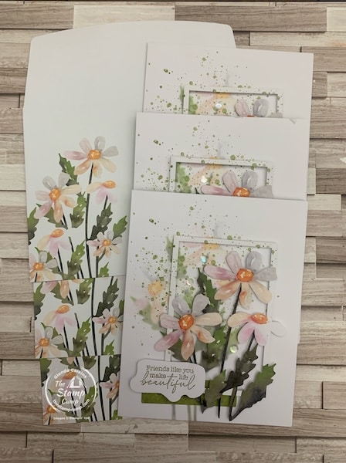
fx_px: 347
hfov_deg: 52.9
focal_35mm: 26
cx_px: 173
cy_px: 232
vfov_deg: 67.4
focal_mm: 4.25
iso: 160
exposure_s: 1/60
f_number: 1.8
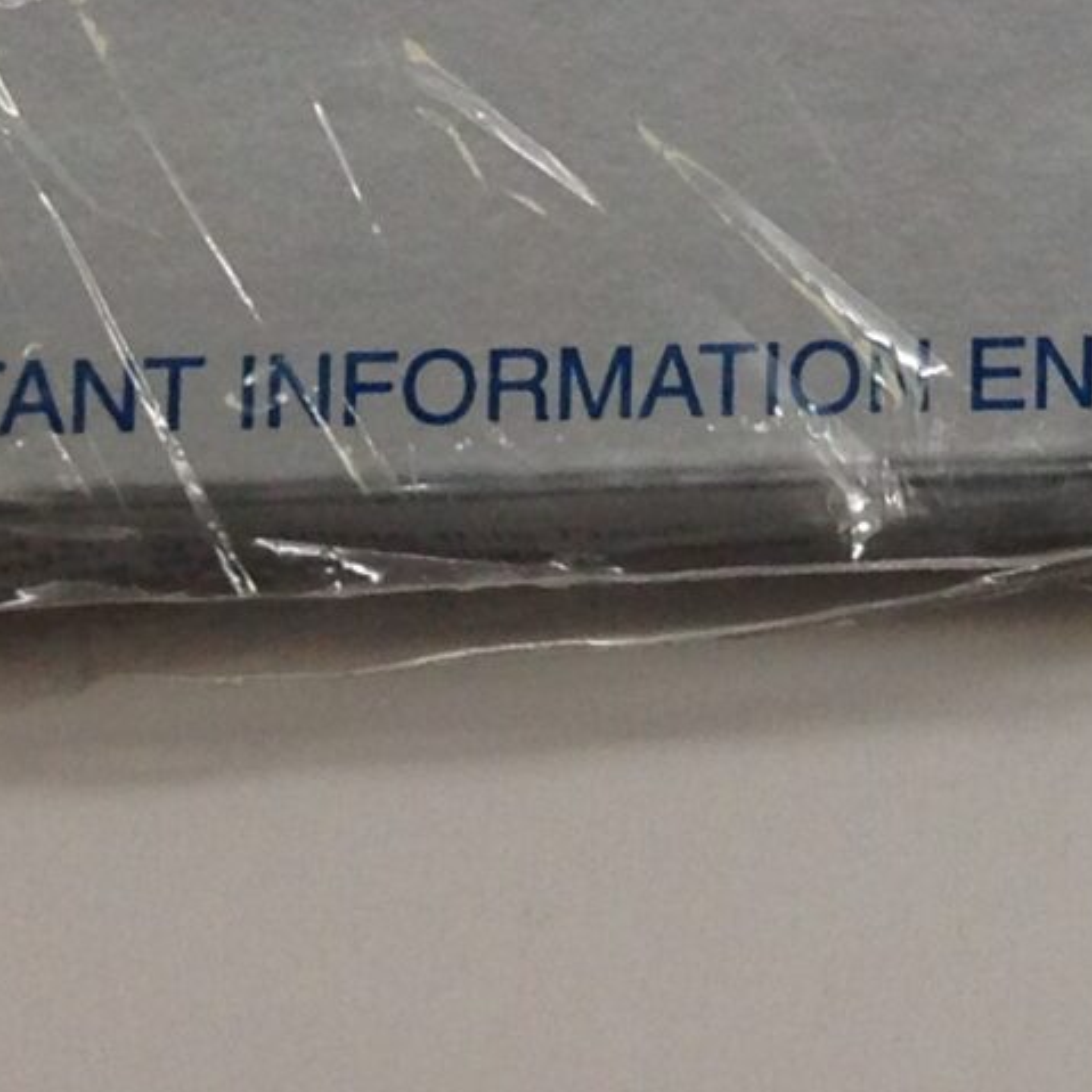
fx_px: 5568
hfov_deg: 10.7
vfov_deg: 10.8
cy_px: -570
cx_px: 1776
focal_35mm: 156
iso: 64
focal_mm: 4.12
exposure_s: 1/60
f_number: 2.4
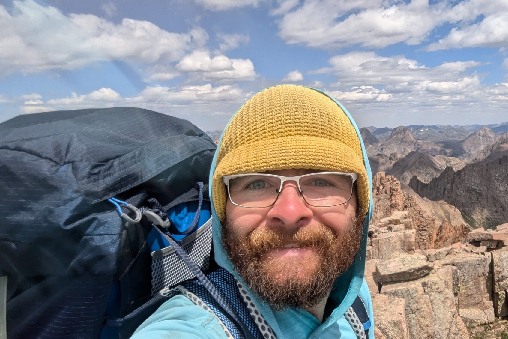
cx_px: 382
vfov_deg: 39.8
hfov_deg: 54.5
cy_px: 207
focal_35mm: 33
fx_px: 466
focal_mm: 2.74
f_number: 2.2
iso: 42
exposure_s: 1/2410
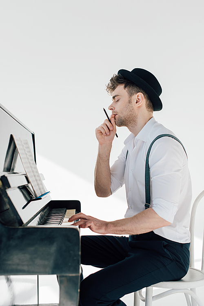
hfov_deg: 27.0
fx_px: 425
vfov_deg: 39.6
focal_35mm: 50
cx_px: 102
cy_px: 153
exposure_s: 1/500
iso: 250
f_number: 3.5
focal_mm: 50
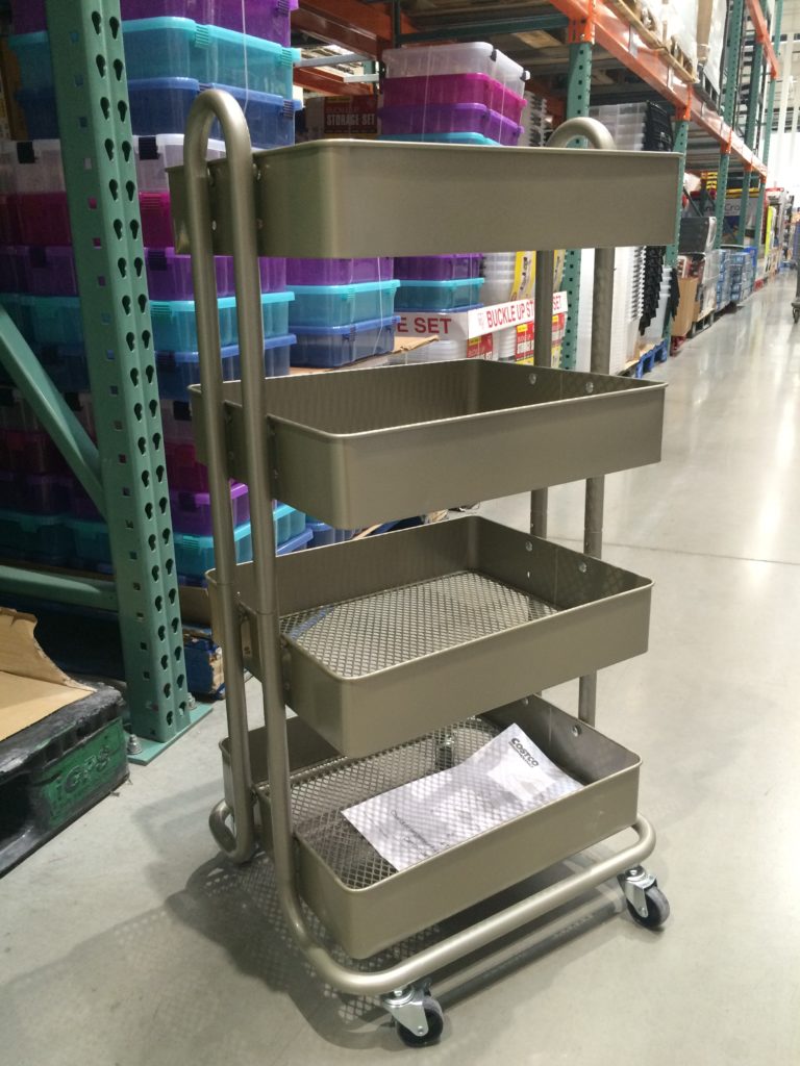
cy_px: 533
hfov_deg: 48.2
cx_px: 400
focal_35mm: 29
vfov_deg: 61.7
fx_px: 894
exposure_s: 1/33
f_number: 2.2
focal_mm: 4.15
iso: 160
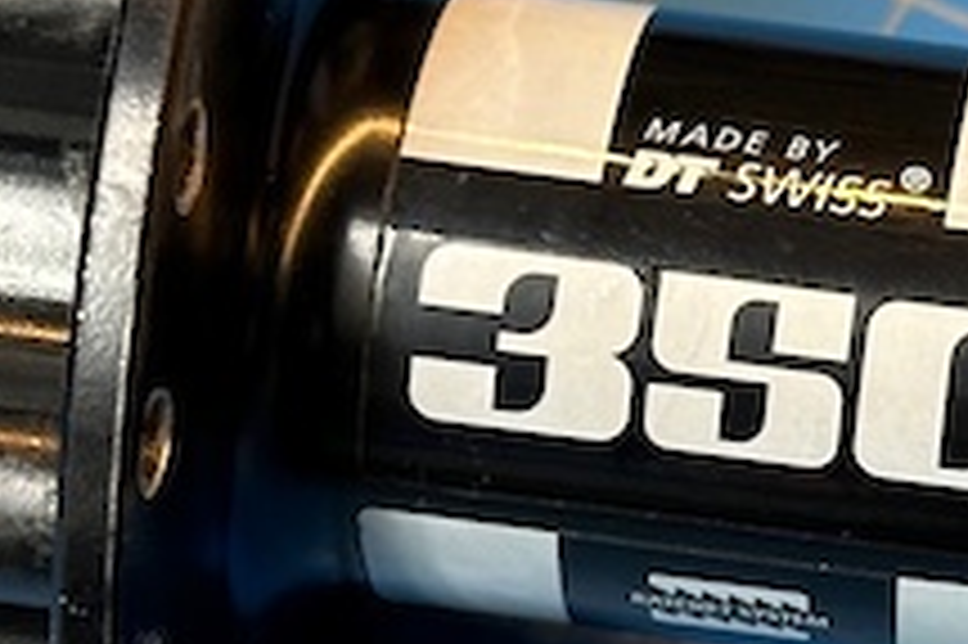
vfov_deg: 7.4
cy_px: 356
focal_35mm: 186
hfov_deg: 10.9
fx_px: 4997
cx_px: 1094
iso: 200
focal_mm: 6.86
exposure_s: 1/60
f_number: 1.78
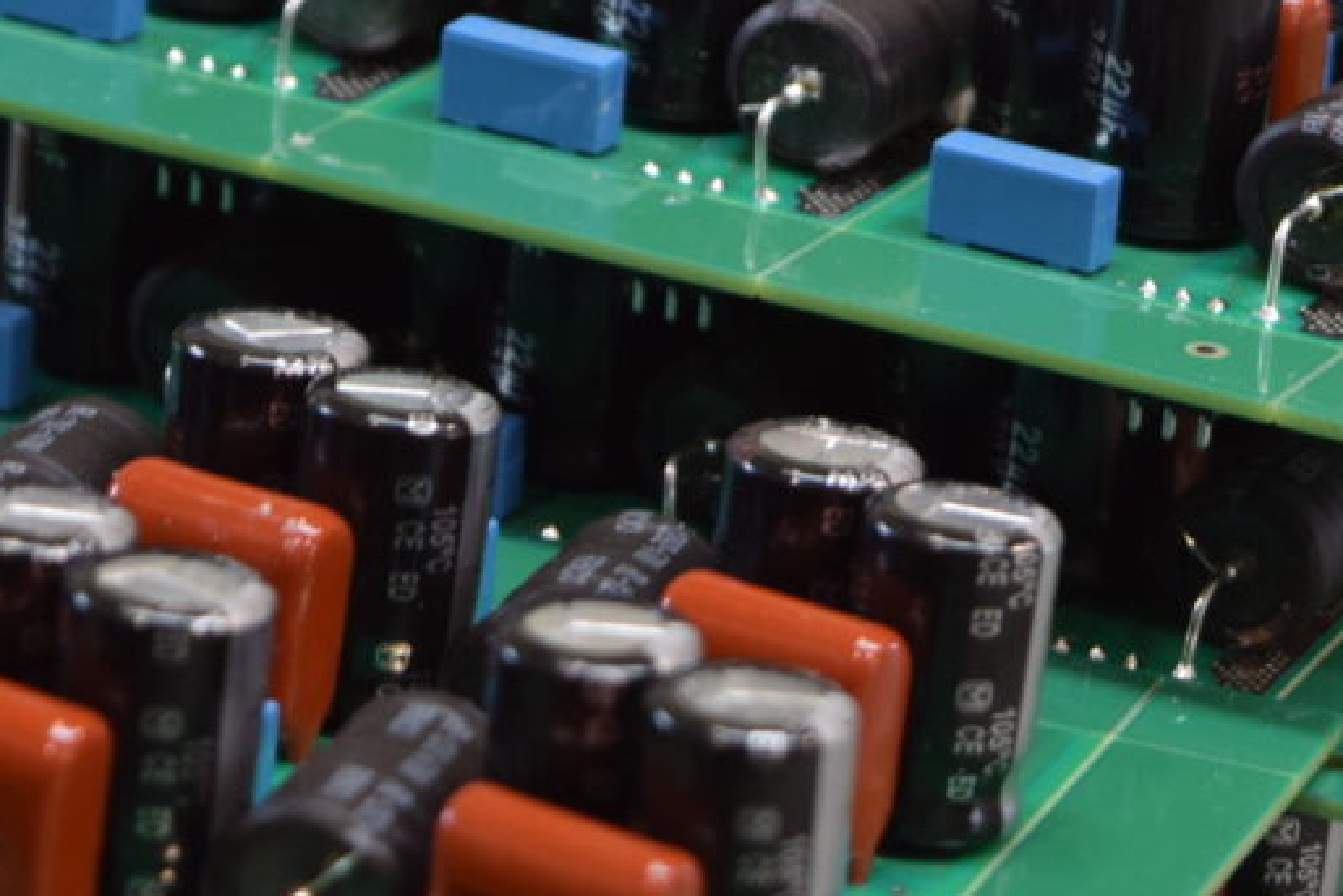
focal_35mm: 246
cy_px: 97
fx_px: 9198
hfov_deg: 8.3
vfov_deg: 5.6
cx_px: 1092
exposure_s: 1/15
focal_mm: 55
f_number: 5.6
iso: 400
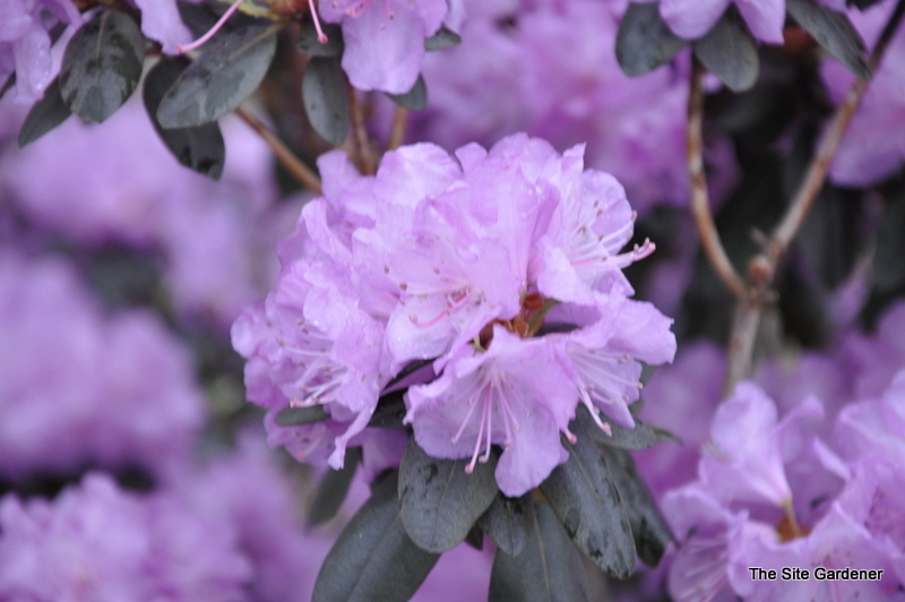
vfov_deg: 8.7
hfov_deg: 13.1
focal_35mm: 158
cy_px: 301
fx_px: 3956
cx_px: 452
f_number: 5.6
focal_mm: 105
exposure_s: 1/40
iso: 800
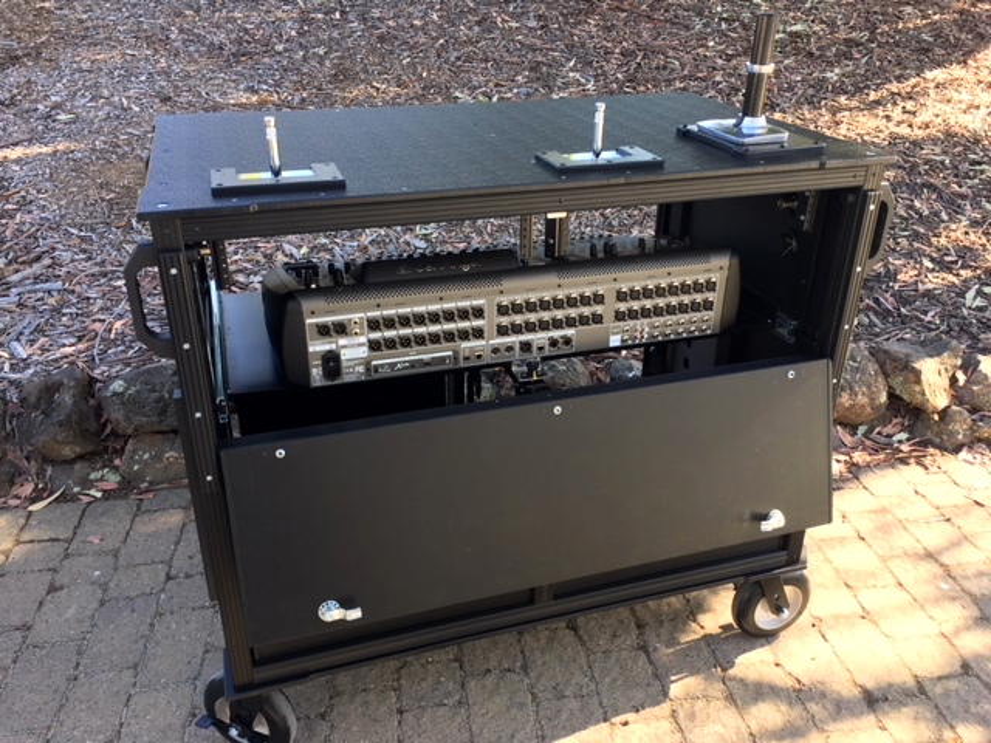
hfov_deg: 61.7
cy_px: 372
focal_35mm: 29
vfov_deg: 48.2
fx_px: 830
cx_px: 496
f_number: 2.2
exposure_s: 1/120
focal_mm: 4.15
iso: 40
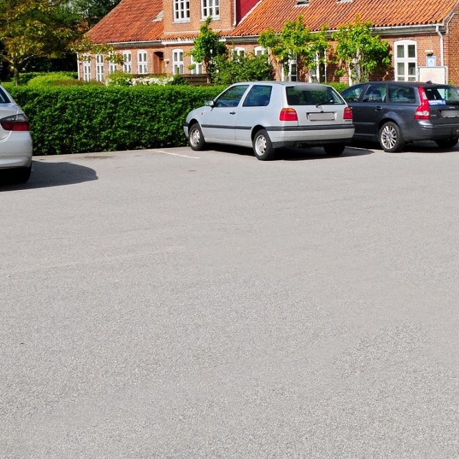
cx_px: 526
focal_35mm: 44
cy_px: 57
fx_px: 660
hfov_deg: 32.8
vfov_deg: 36.3
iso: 200
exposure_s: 1/500
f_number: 11
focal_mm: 12
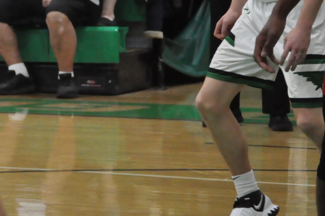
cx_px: -138
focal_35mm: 367
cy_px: -94
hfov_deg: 5.6
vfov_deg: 3.7
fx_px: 3309
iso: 2800
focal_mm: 82
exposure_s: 1/250
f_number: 4.2
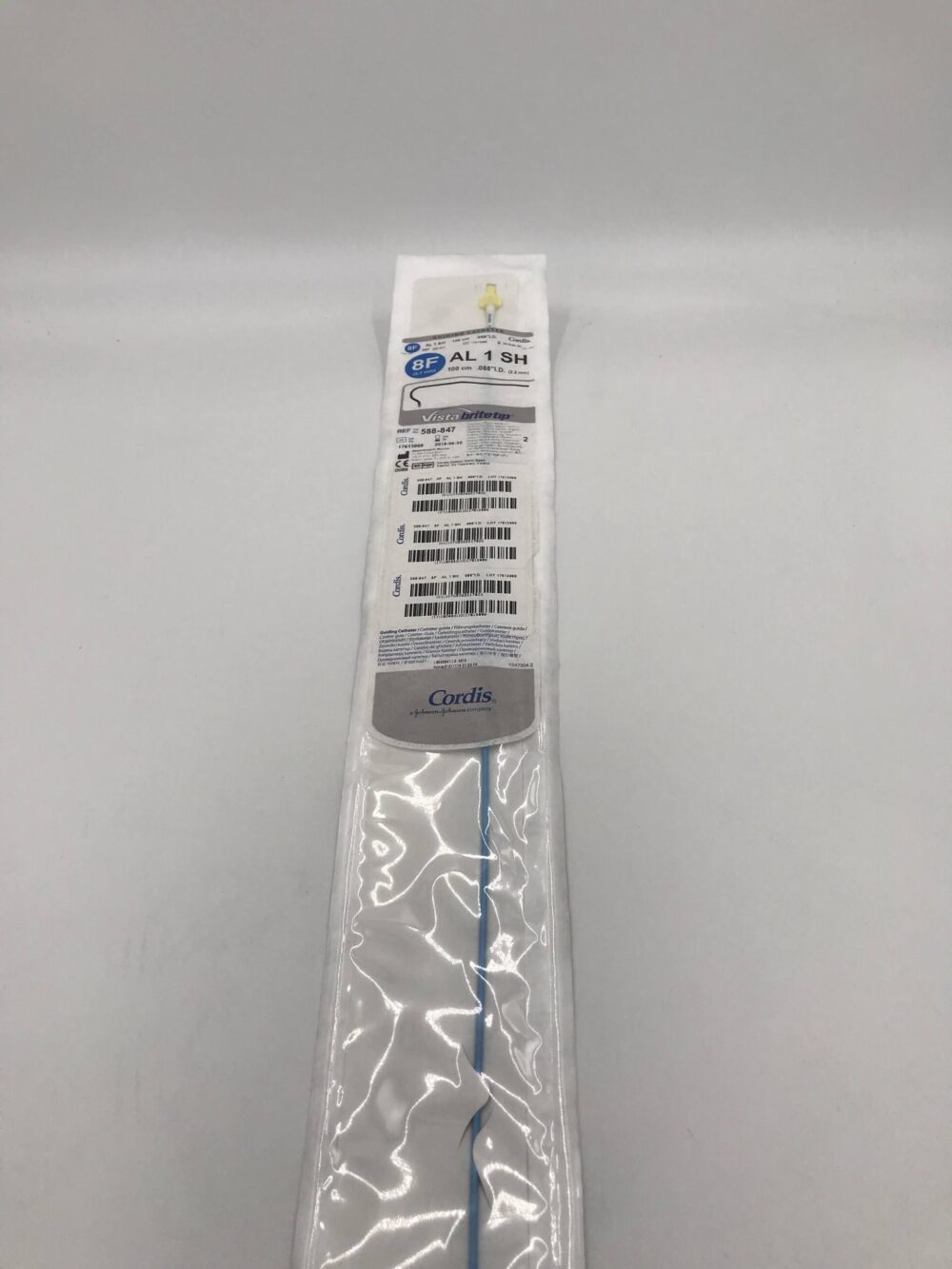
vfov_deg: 63.4
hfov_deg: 49.8
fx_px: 1027
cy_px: 634
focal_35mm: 28
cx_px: 476
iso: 20
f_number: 1.8
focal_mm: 3.99
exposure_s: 1/297
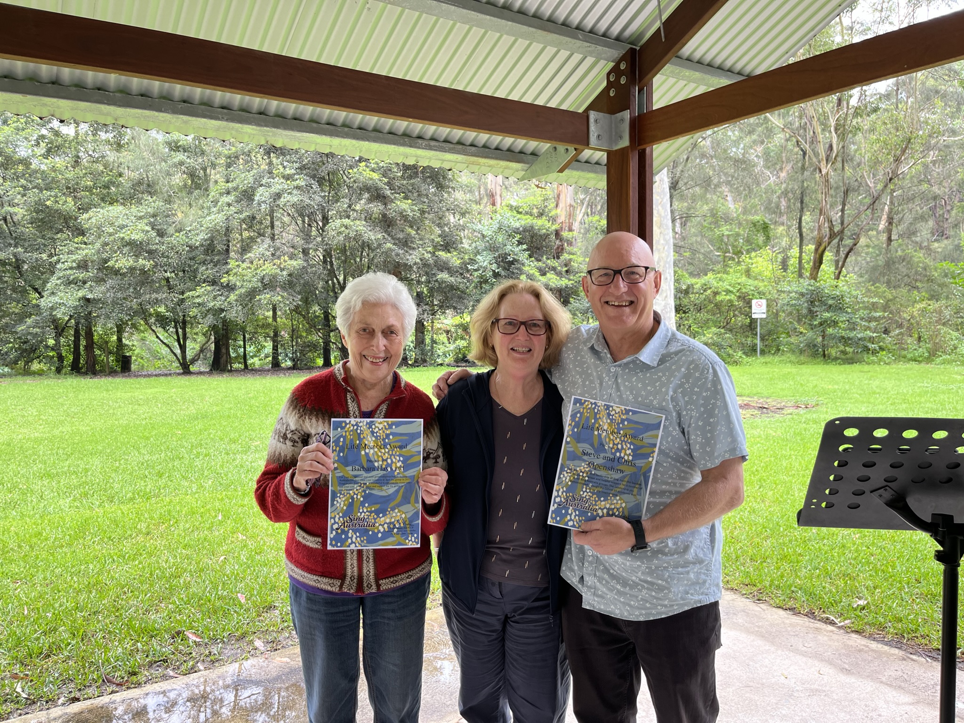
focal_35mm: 26
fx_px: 724
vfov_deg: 53.1
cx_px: 482
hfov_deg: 67.3
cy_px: 362
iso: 32
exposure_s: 1/122
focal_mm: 5.1
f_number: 1.6
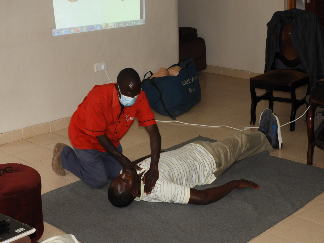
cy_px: 122
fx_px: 608
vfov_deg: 22.6
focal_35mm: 65
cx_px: 162
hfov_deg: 29.8
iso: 280
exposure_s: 1/30
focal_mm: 11.6
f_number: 4.2
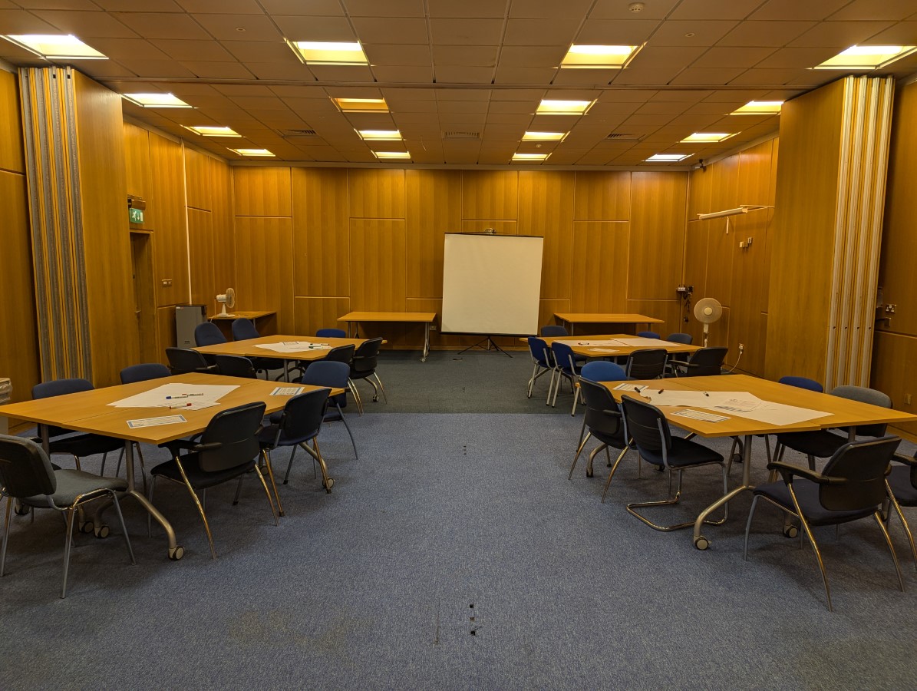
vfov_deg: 56.9
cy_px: 346
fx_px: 637
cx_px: 458
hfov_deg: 71.5
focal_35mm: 24
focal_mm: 6.81
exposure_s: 1/33.3
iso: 44
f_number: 1.85
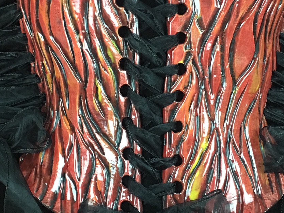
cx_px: 136
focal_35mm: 69
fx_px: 566
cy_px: 65
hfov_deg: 28.2
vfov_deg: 21.2
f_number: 2.2
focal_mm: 4.15
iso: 80
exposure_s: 1/15
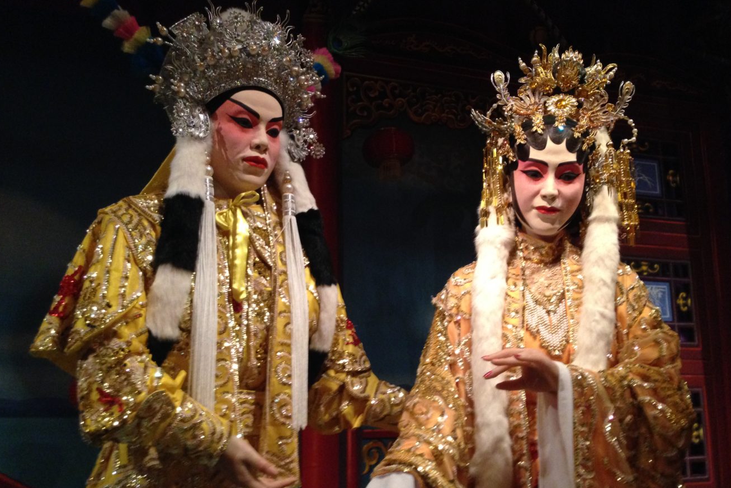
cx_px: 368
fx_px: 711
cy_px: 276
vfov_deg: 37.8
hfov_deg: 54.4
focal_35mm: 35
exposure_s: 1/17
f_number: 2.4
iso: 400
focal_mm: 4.12
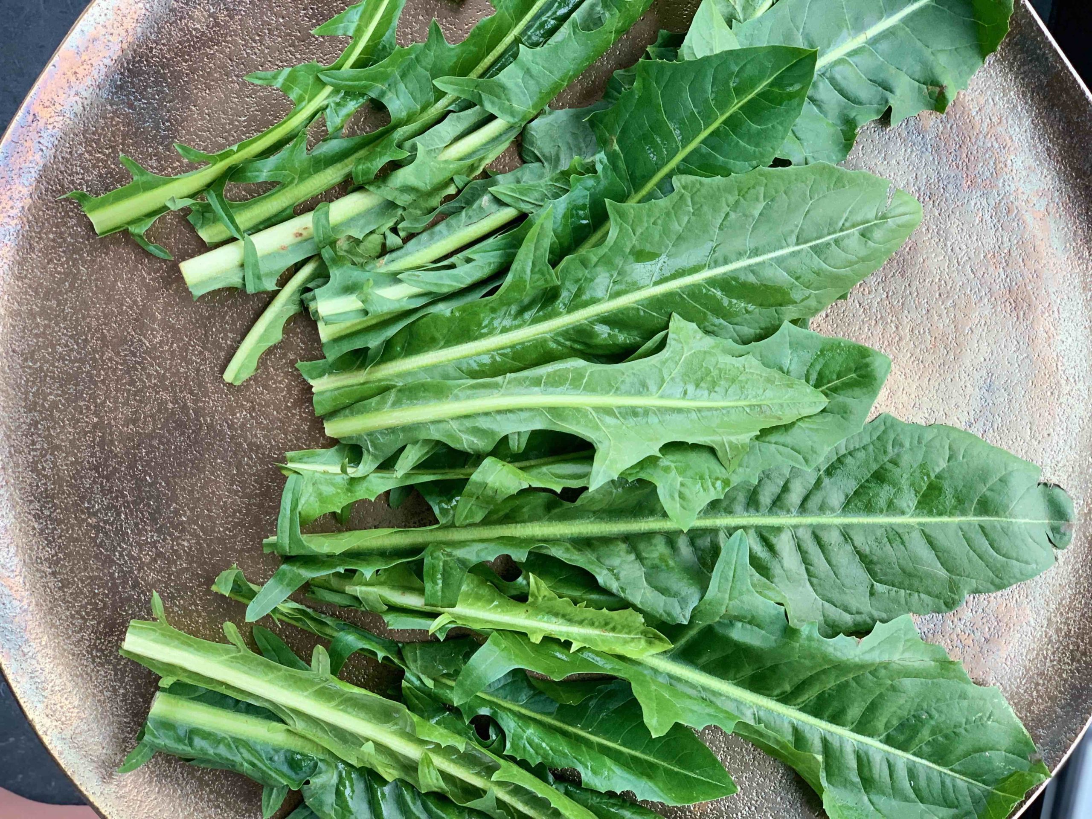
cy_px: 410
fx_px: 1640
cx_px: 546
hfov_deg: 36.8
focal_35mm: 52
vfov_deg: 28.0
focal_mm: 6
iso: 125
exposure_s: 1/111
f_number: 2.4
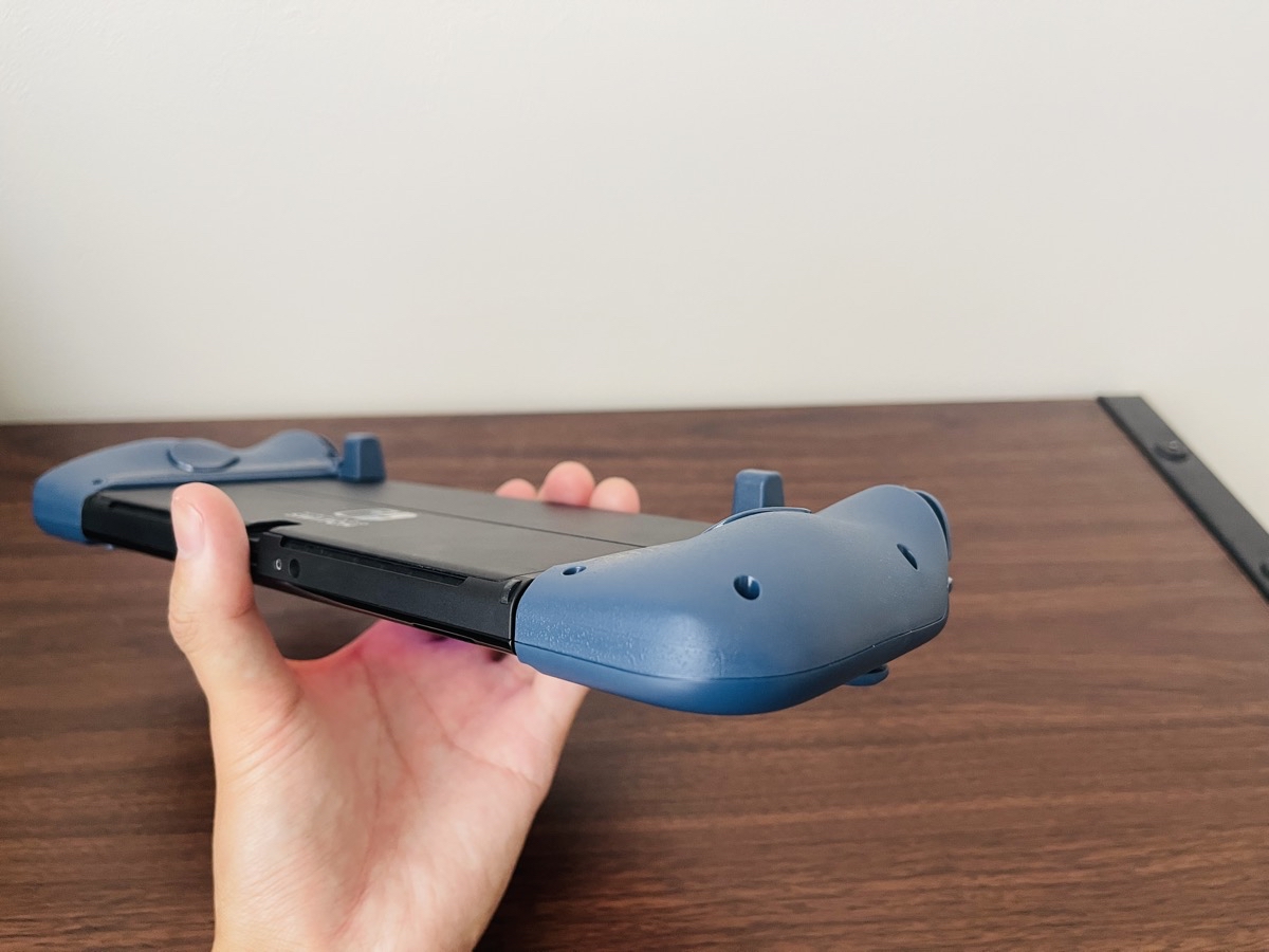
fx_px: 953
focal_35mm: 26
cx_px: 634
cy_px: 476
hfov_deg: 67.3
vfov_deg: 53.1
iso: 160
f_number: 1.6
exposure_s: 1/60
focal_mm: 5.1
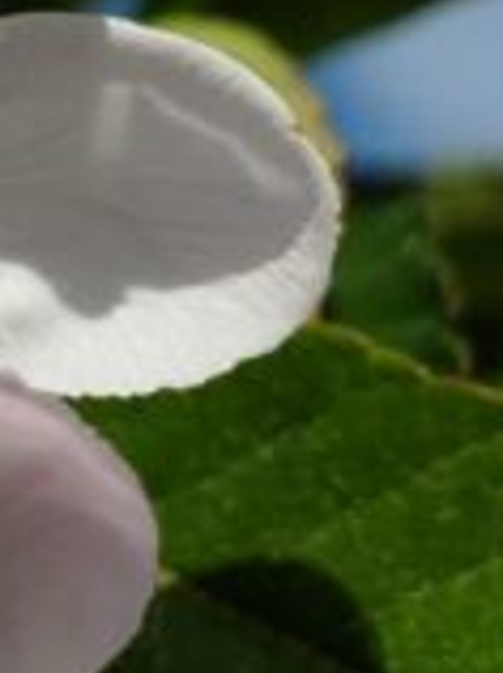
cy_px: 217
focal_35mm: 169
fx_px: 3283
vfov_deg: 11.7
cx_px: -307
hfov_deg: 8.5
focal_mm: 4.3
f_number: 2.4
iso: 50
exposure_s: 1/2952
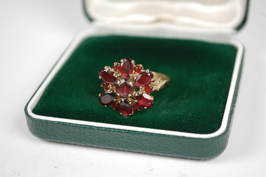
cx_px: 133
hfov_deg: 24.6
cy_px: 88
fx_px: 609
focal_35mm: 82
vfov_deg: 16.5
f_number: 5.6
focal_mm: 55
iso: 320
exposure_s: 1/125
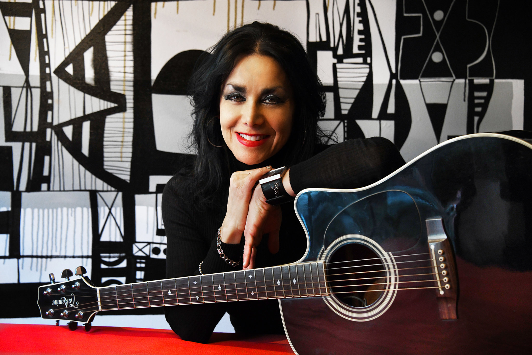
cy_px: 178
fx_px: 1330
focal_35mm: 90
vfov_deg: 15.2
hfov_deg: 22.6
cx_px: 266
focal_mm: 90
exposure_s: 1/80
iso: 2000
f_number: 5.3
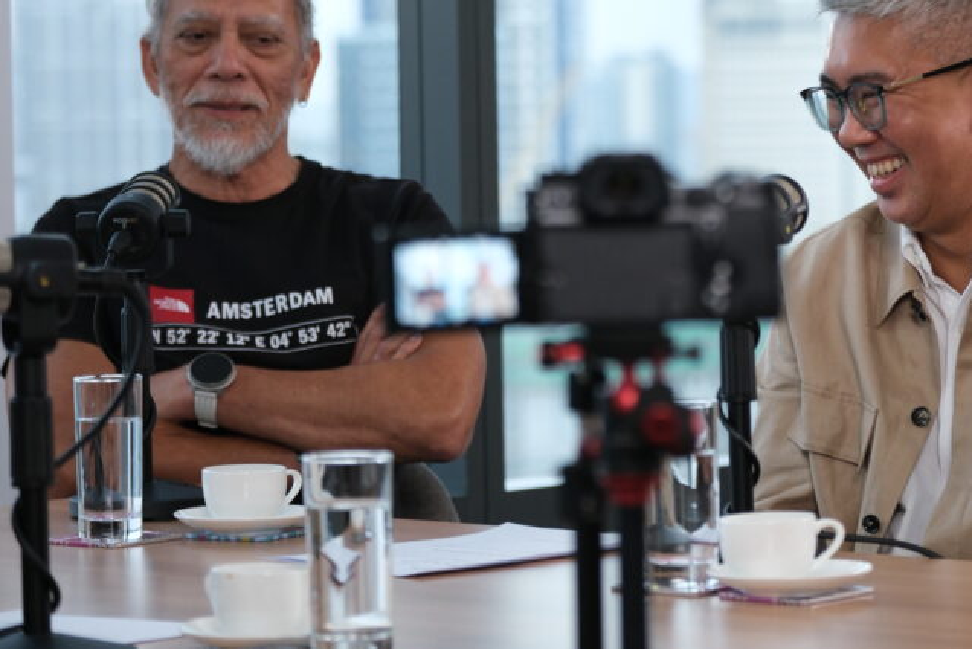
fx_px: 3997
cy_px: 216
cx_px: 755
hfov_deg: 13.8
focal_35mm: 148
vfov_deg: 9.3
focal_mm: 61
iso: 800
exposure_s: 1/90
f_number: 2.8
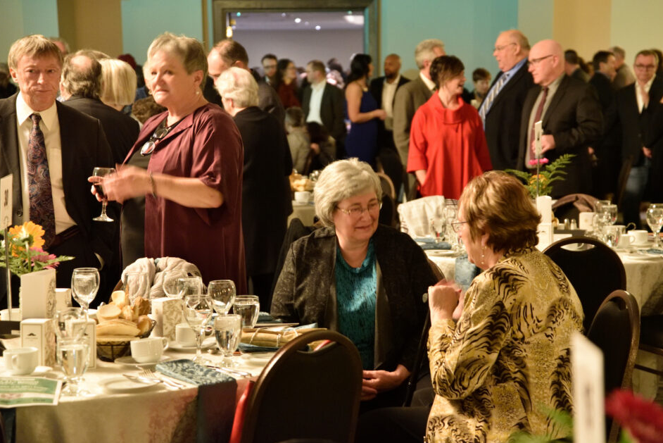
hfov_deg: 23.4
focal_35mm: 87
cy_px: 230
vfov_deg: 15.7
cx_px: 350
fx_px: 1603
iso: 4000
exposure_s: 1/20
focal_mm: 80
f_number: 4.5
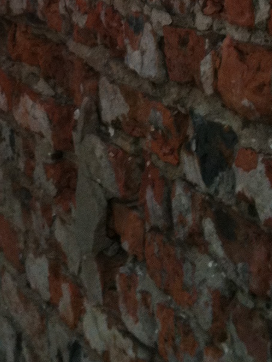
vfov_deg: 15.3
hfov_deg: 12.3
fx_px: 1246
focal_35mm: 119
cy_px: -179
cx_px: 9
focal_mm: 3.85
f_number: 2.8
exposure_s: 1/599
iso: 64
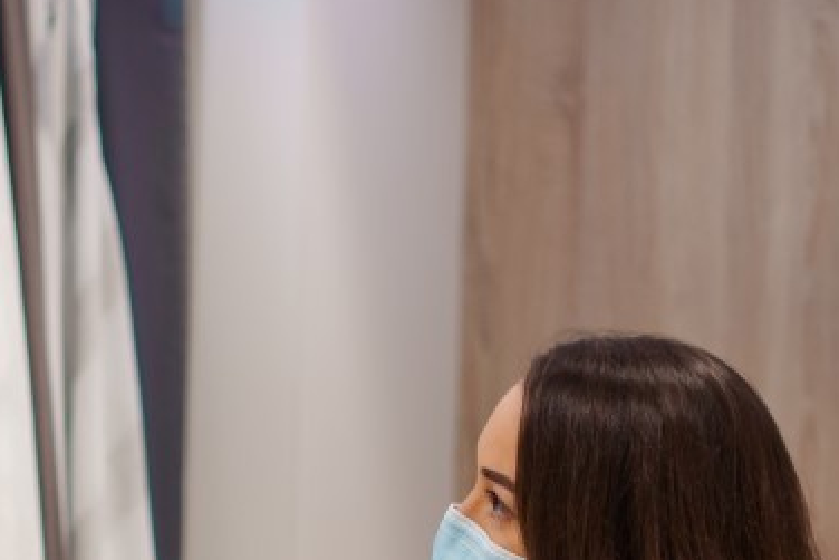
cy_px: 805
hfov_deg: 13.2
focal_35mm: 153
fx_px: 3567
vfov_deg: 8.8
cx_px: -42
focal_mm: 50
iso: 500
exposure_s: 1/800
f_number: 1.8
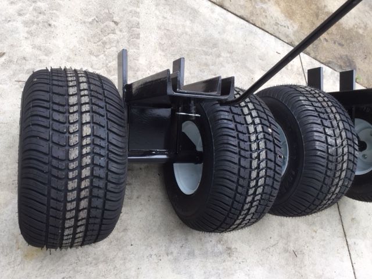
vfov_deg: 45.4
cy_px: 140
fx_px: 333
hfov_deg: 58.4
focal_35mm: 31
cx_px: 186
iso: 32
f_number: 2.4
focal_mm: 3.3
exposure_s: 1/120
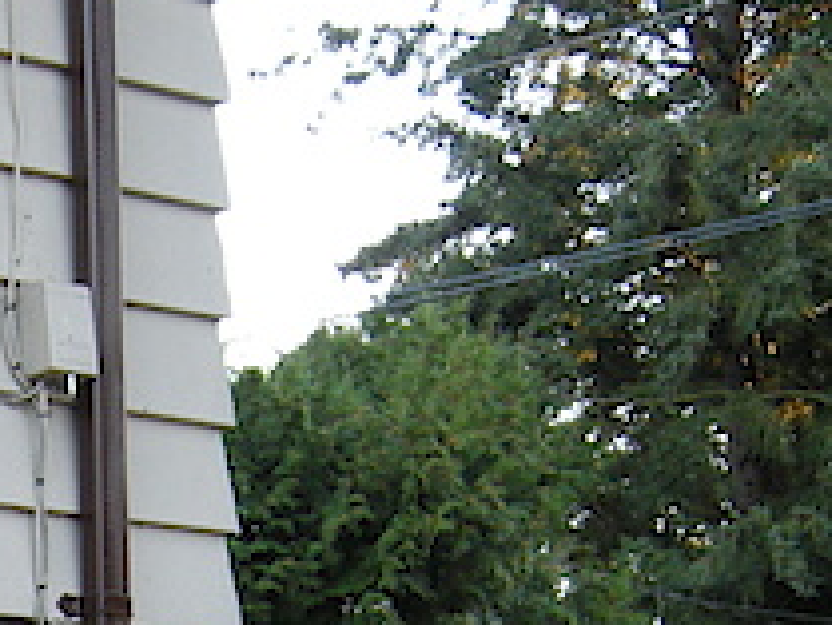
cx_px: -307
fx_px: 3223
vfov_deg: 10.5
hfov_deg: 14.0
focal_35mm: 134
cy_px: 1103
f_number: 2.7
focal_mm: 7.5
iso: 114
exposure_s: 1/48.2
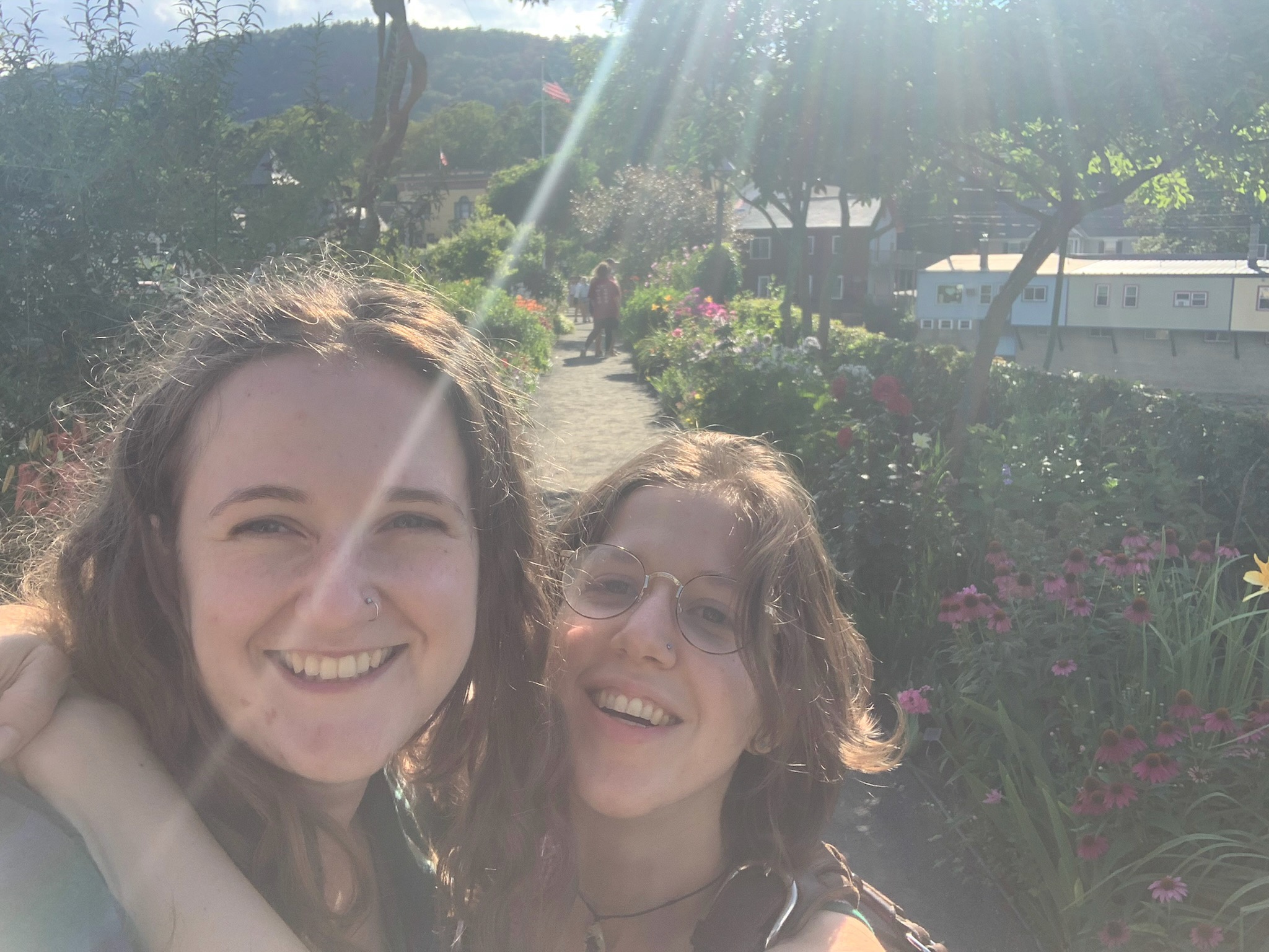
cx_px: 634
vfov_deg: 44.2
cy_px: 476
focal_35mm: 32
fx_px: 1173
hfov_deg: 56.8
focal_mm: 2.87
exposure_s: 1/412
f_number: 2.2
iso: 16
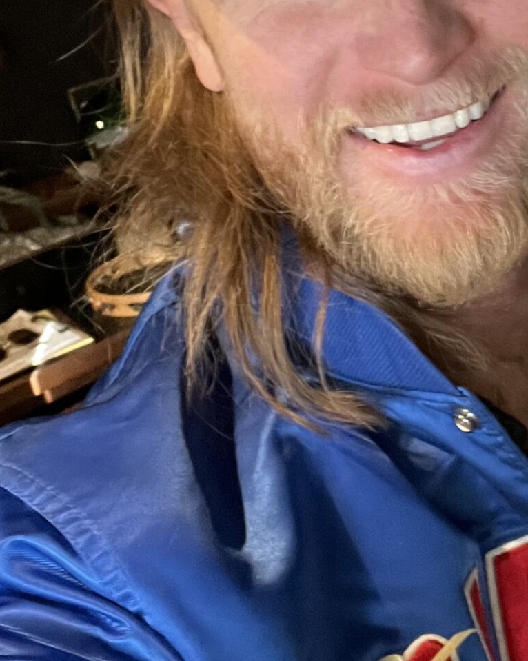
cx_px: 528
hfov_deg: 21.7
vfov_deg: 27.6
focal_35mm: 68
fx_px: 1329
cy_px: 180
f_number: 2.2
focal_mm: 2.71
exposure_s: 1/30
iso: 500
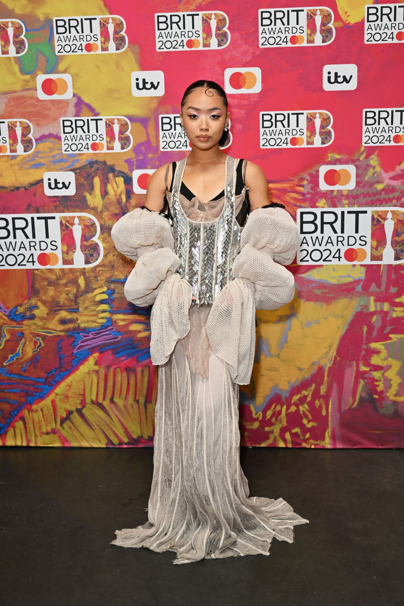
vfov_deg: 51.9
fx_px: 623
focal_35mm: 37
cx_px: 202
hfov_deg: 35.9
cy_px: 303
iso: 320
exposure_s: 1/125
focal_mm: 37
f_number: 2.8
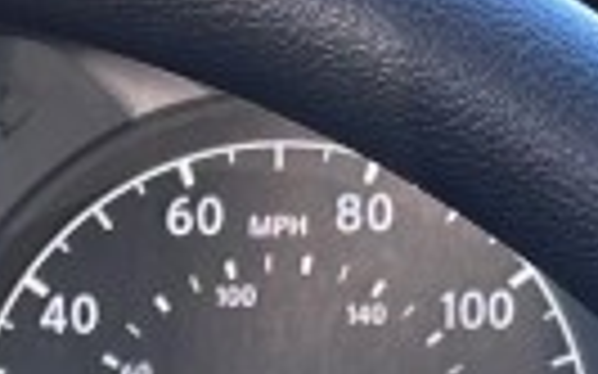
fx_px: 6386
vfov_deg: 3.3
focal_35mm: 392
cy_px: 1248
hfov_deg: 5.3
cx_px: -310
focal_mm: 6.86
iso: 80
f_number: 1.78
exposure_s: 1/114
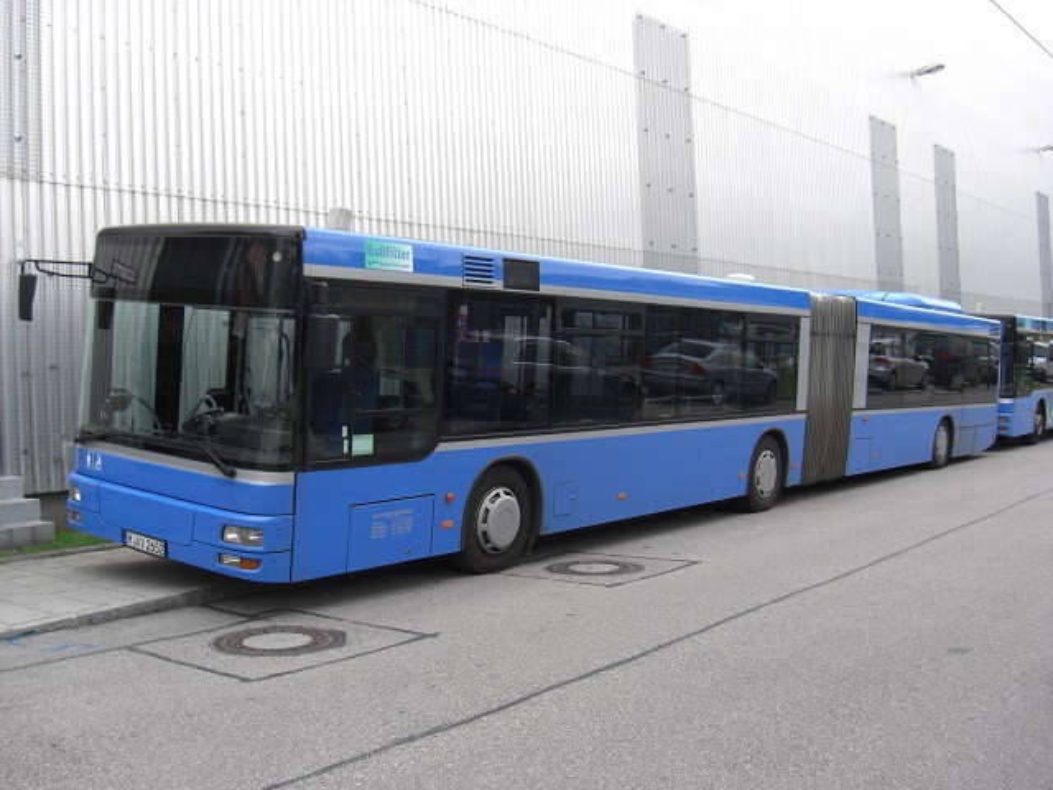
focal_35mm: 38
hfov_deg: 49.0
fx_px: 1156
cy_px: 395
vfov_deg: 37.7
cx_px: 526
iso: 80
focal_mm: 7.9
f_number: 2.8
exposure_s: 1/400
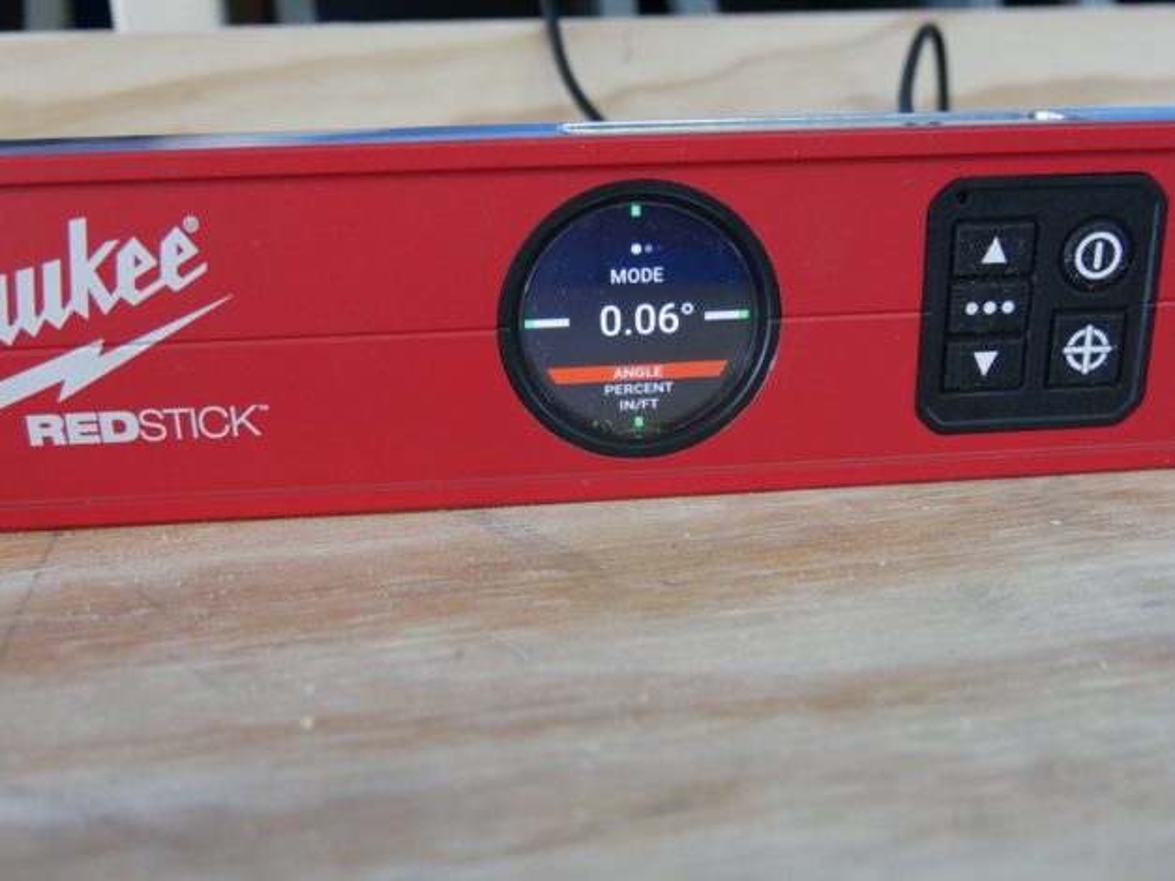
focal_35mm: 38
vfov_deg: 37.7
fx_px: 1290
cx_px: 588
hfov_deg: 49.0
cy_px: 440
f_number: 3.8
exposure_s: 1/60
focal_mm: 19
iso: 1250
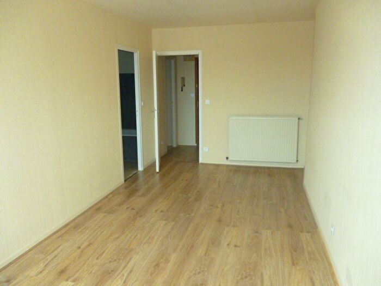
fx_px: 308
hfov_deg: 63.4
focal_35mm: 28
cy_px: 143
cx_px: 190
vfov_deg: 49.7
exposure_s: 1/60
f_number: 3.1
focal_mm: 5
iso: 500
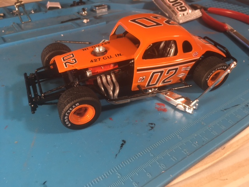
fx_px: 209
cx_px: 124
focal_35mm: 29
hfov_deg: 61.7
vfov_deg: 48.2
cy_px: 94
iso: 100
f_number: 2.2
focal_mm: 4.15
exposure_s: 1/30
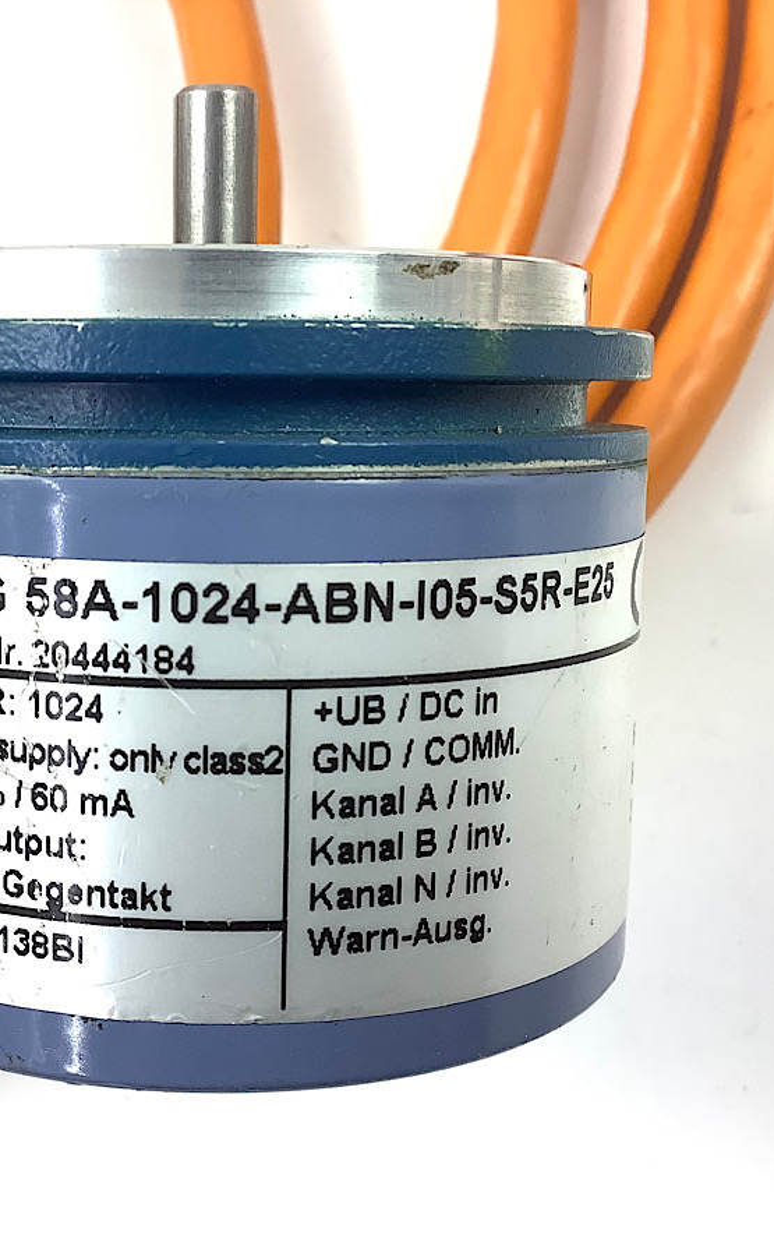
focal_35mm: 44
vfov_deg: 45.3
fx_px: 1485
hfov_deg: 28.9
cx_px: 215
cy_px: 620
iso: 100
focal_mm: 3.3
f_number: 2.4
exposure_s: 1/50
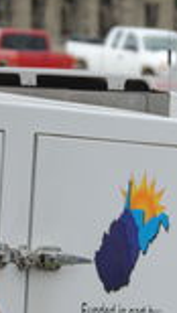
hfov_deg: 2.0
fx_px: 5090
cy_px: 285
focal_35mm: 612
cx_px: 362
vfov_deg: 3.5
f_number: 5
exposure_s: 1/400
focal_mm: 100
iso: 200
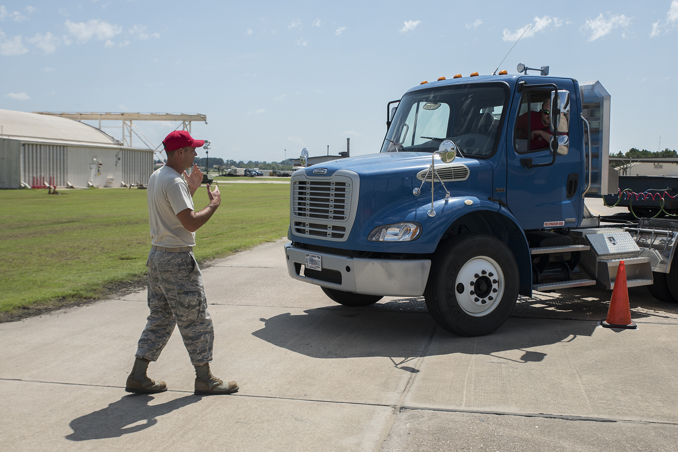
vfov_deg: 38.9
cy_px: 226
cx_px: 339
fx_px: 640
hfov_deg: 55.8
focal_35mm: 34
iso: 100
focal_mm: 34
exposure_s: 1/800
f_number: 6.3
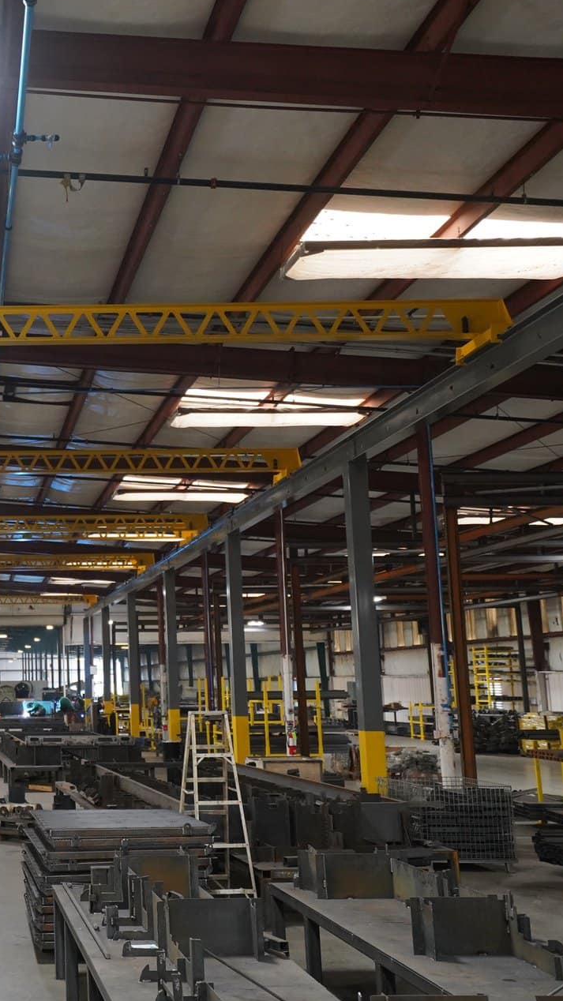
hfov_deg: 24.5
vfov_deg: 44.6
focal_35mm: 46
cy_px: 498
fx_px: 1221
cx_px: -32
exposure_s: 1/160
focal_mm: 29
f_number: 4
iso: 3200
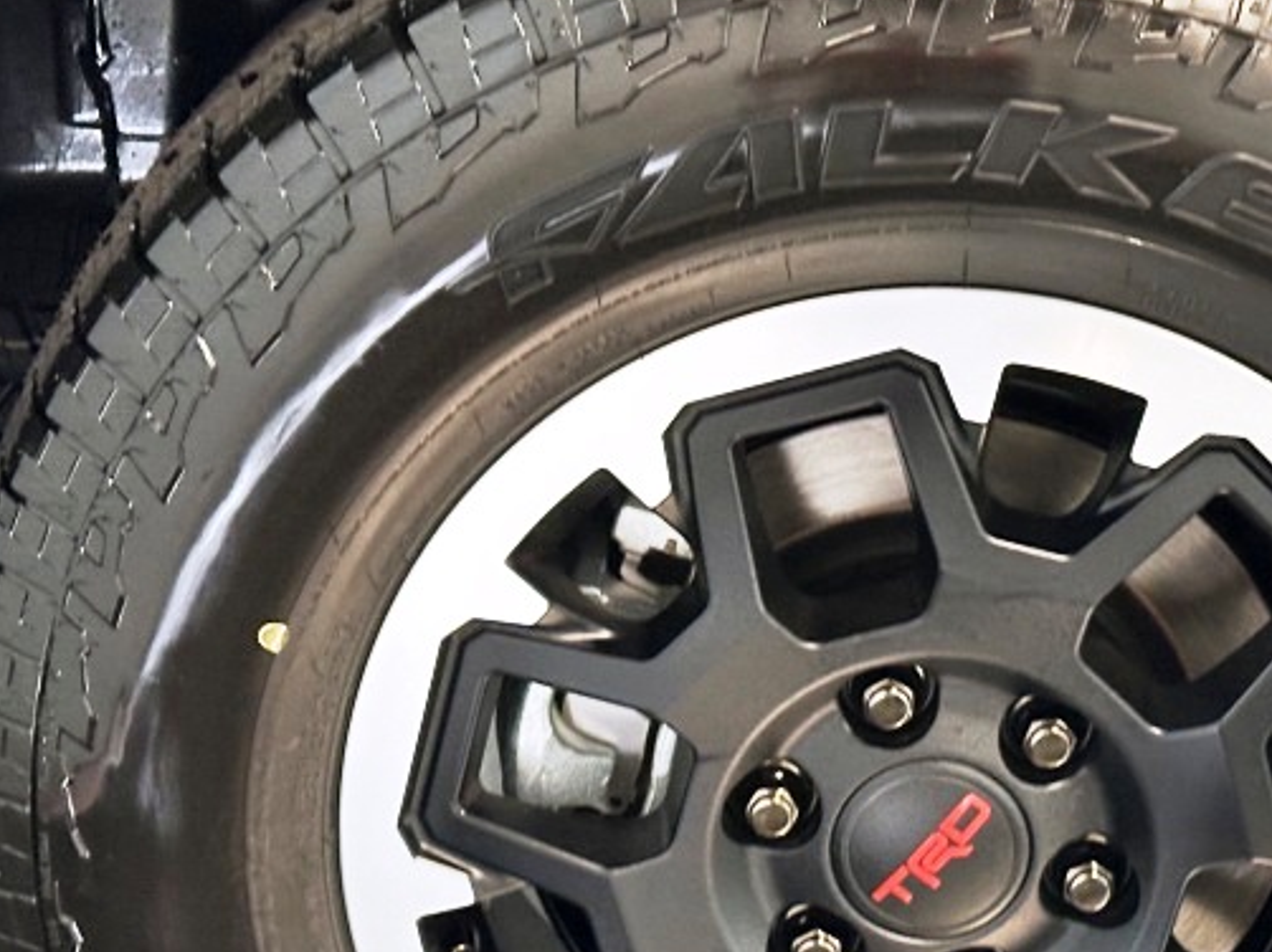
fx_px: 3599
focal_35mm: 98
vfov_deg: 15.0
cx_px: 910
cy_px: 777
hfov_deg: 19.9
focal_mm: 6.86
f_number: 1.78
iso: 640
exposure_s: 1/24
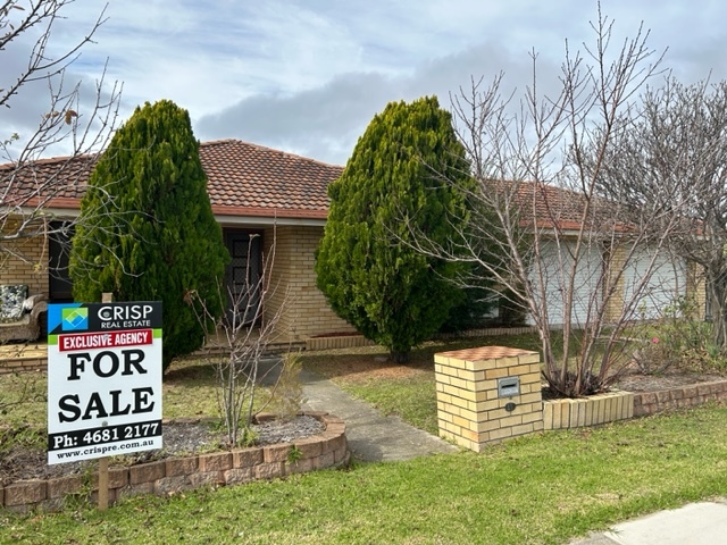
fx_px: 546
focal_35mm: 26
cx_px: 364
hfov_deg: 67.3
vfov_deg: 53.1
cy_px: 272
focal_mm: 5.7
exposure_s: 1/3257
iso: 50
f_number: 1.5
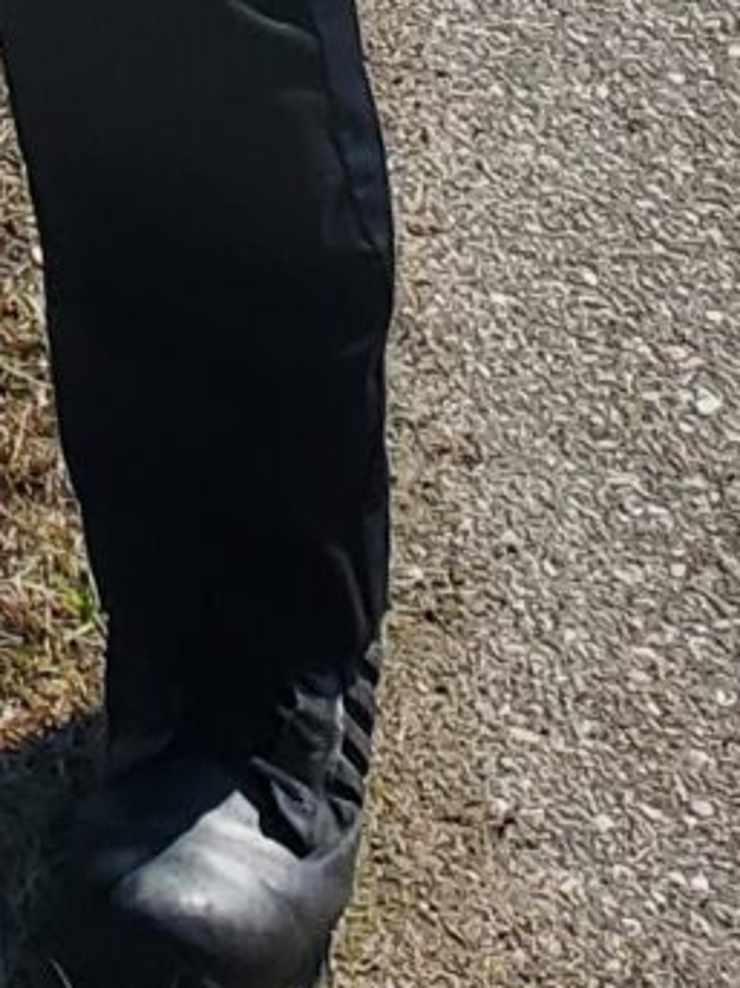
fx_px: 5533
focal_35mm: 194
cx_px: -996
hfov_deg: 7.2
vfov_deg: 8.3
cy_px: -2198
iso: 50
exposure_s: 1/2485
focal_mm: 4.3
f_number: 2.4
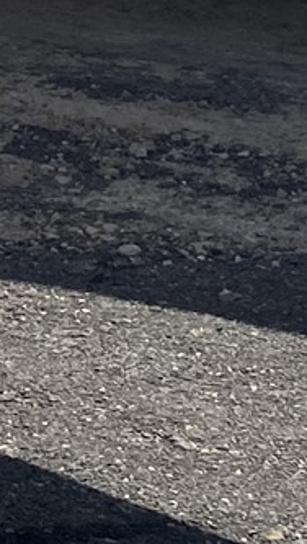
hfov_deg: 6.1
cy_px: -670
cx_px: -830
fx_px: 2511
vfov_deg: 10.9
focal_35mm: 174
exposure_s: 1/3984
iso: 32
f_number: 1.8
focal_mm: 4.25
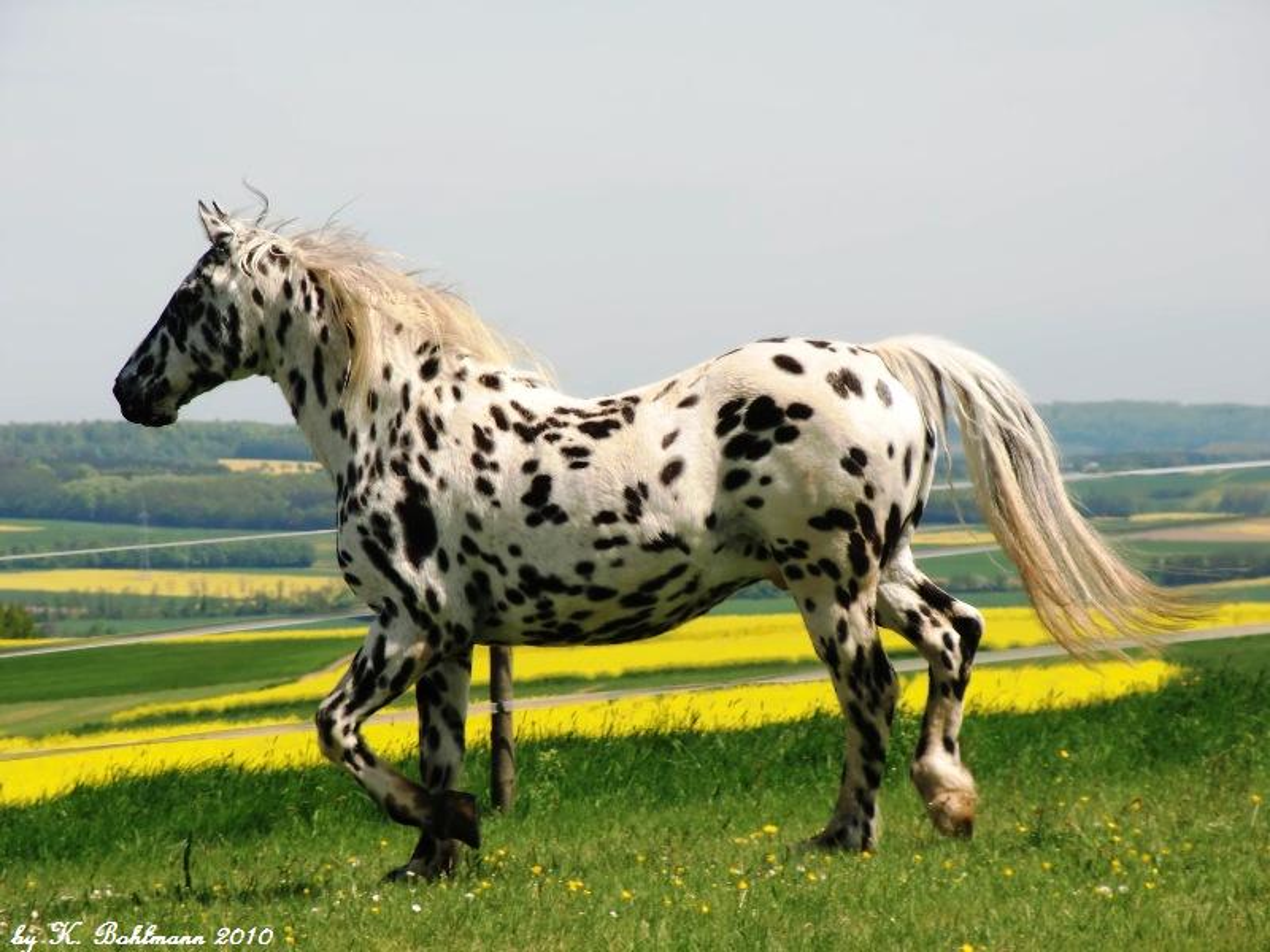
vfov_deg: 6.2
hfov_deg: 8.2
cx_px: 635
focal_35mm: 240
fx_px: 8805
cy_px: 476
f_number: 5.8
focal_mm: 43
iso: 64
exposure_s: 1/320
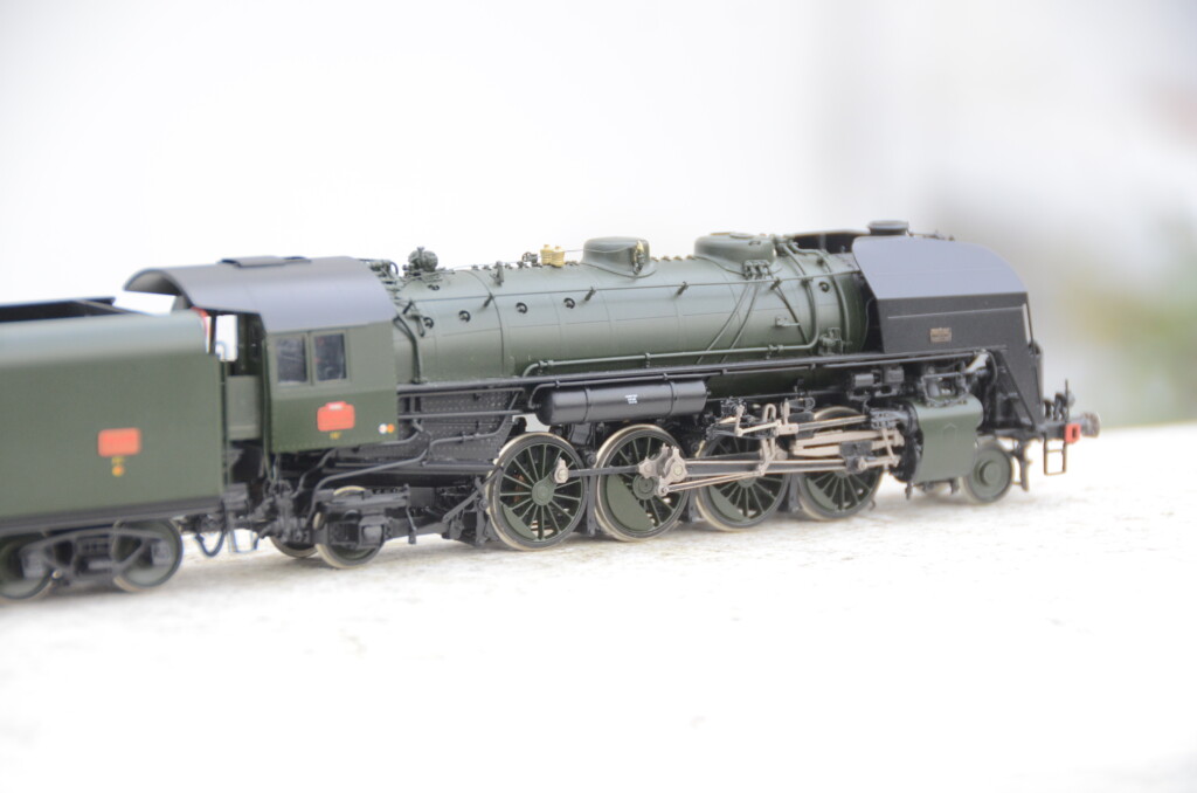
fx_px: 5574
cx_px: 598
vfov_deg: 8.1
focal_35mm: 168
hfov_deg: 12.3
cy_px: 396
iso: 800
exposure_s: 1/200
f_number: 5.3
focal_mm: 112
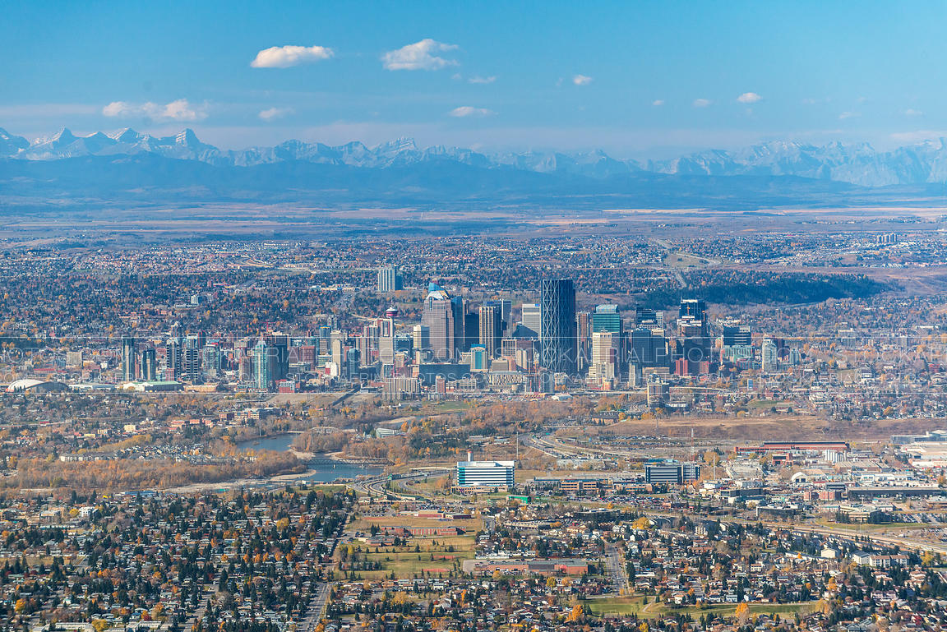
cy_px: 316
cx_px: 474
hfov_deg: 12.1
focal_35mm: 170
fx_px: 4473
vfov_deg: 8.1
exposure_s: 1/800
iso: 800
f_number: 6.3
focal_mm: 170
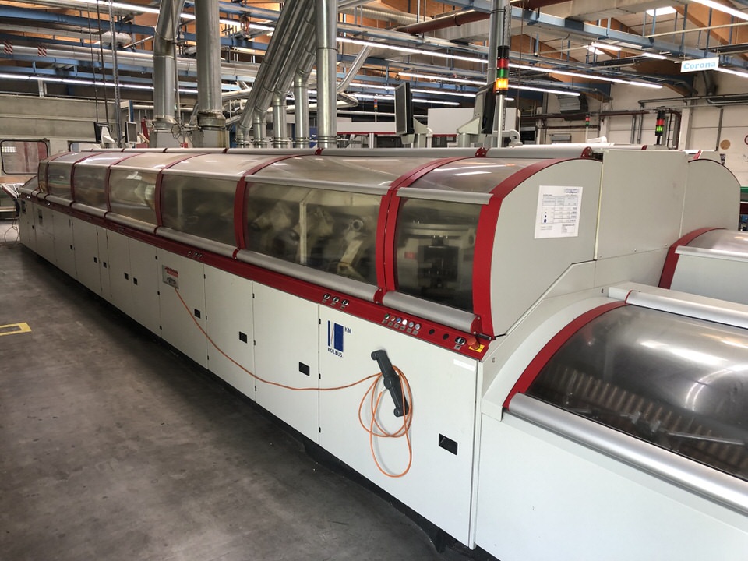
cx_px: 374
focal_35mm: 28
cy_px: 280
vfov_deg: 49.7
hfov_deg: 63.4
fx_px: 605
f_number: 1.8
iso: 32
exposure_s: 1/25
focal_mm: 4
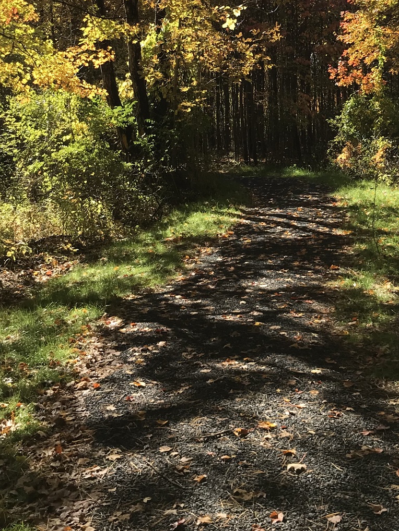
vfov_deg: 34.2
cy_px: 134
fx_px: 845
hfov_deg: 26.3
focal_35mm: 55
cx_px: 291
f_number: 1.8
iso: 20
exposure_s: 1/805
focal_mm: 3.99
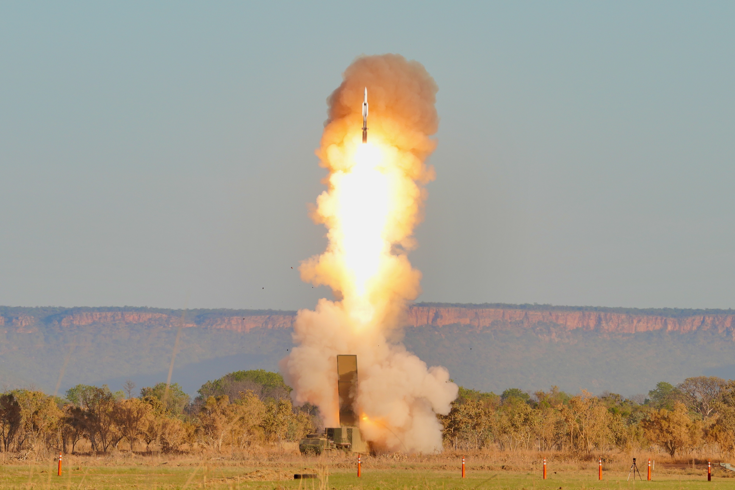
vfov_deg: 6.9
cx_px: 368
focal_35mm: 200
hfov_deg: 10.3
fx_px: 4083
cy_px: 245
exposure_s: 1/400
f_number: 6.3
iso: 100
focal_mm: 200
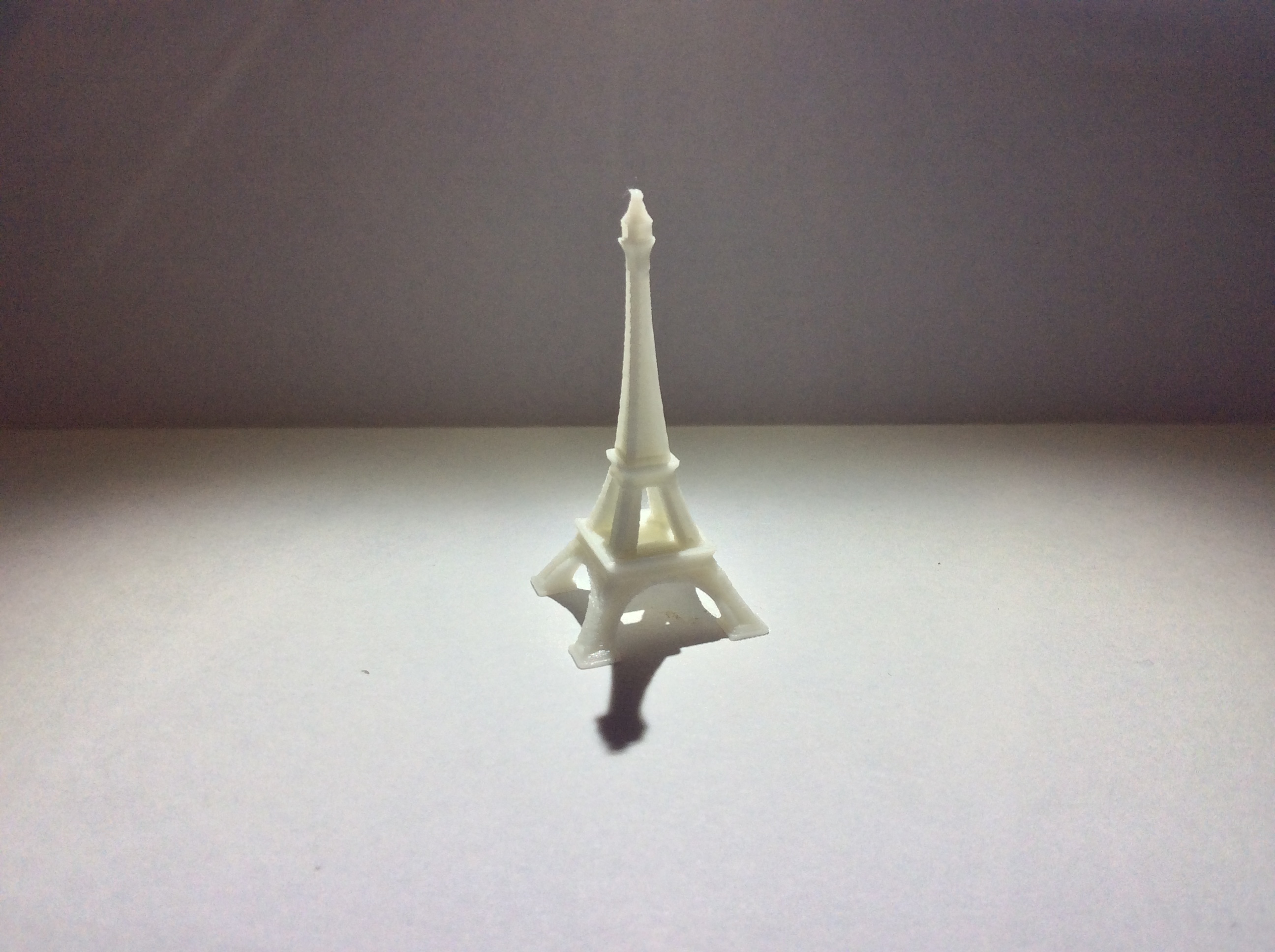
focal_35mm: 32
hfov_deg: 56.9
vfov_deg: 44.1
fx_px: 1177
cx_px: 638
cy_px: 476
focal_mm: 3.3
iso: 50
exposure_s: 1/100
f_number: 2.4
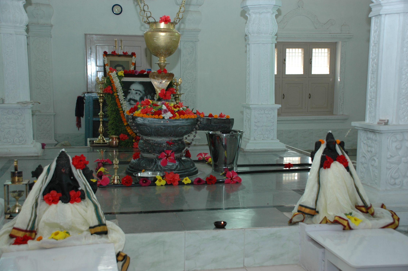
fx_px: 526
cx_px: 204
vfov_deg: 28.9
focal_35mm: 46
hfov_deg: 42.4
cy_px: 136
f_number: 4.2
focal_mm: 31
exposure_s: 1/45
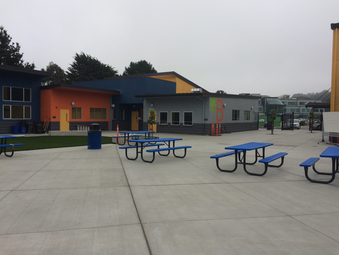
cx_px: 170
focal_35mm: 29
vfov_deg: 48.2
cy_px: 128
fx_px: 284
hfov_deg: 61.7
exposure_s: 1/155
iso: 32
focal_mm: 4.15
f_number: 2.2
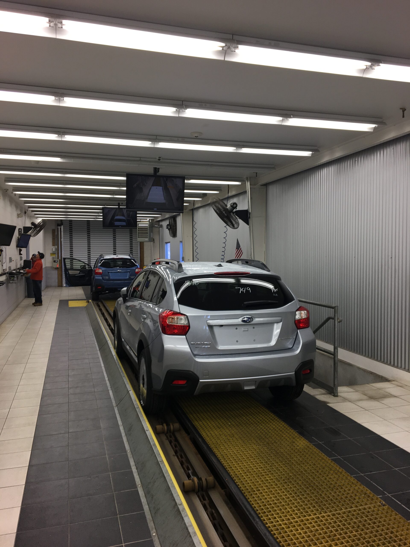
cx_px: 205
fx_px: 458
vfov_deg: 61.7
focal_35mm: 29
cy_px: 274
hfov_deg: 48.2
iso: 32
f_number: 2.2
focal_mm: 4.15
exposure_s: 1/120
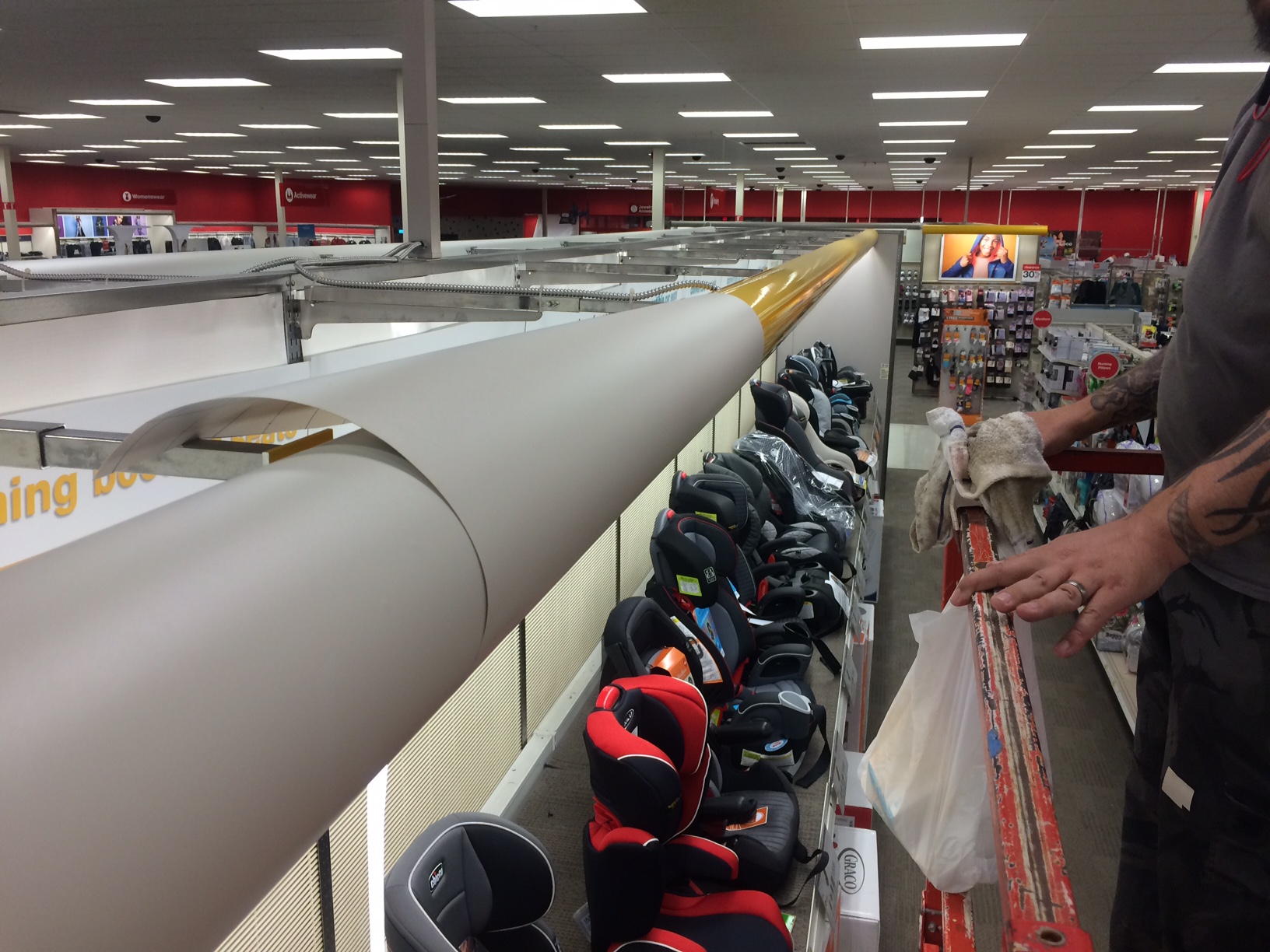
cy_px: 476
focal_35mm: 29
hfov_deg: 61.7
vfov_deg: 48.2
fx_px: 1064
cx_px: 635
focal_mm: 4.15
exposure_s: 1/30
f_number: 2.2
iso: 32
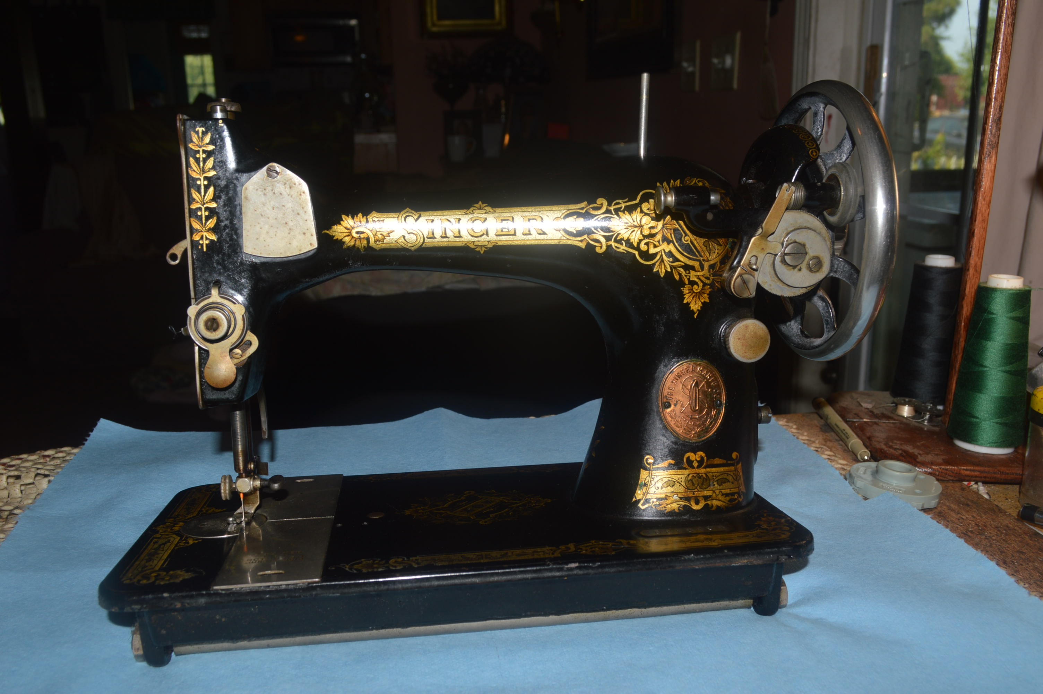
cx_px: 522
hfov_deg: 62.0
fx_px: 868
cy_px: 347
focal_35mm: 30
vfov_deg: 43.5
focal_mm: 20
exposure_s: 1/60
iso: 100
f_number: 8
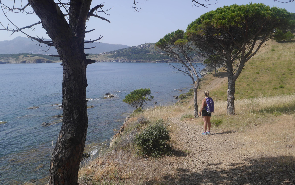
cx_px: 149
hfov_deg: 59.6
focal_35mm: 32
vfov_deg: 39.3
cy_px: 79
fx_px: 257
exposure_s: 1/400
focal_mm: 14
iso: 160
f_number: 8
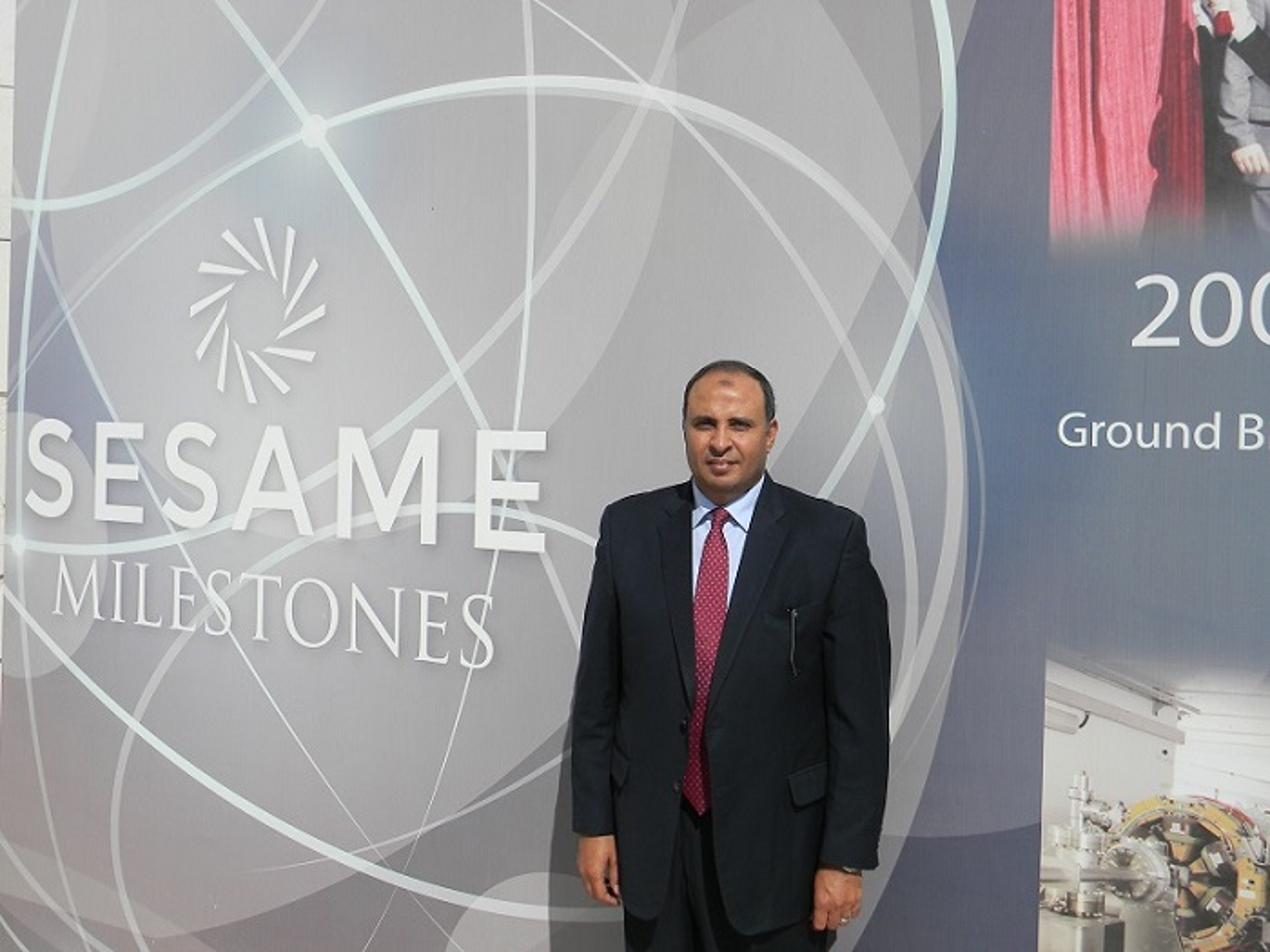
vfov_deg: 39.7
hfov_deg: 51.4
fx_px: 1321
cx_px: 635
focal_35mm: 36
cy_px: 476
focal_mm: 6.4
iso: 80
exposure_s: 1/402
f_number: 7.4
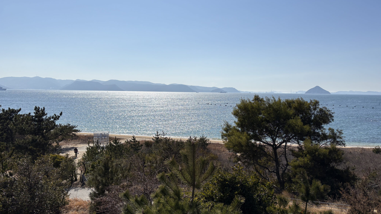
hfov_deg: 66.1
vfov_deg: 40.2
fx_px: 293
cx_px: 190
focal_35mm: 29
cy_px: 110
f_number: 1.6
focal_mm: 5.96
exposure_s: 1/8850
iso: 50
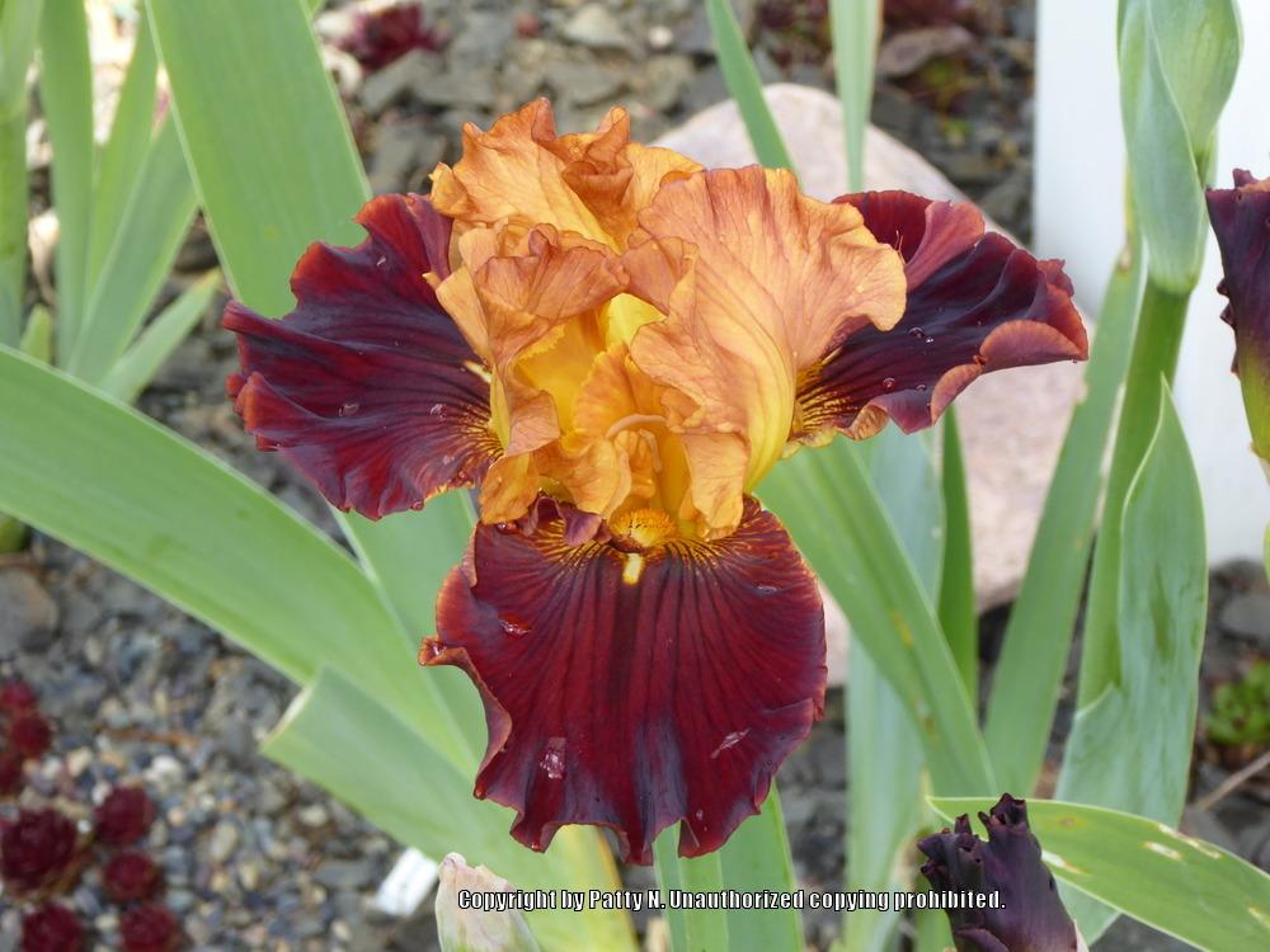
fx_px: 6494
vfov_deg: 8.4
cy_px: 476
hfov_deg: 11.2
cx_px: 635
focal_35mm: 177
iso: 125
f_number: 5.5
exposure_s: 1/80
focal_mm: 28.7
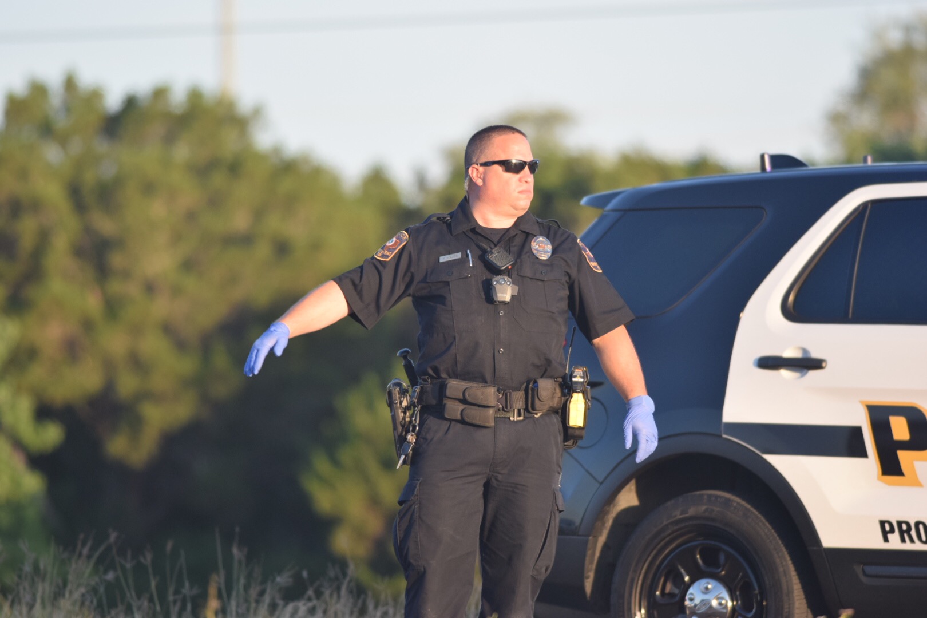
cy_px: 309
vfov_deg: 3.1
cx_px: 464
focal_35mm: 450
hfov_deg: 4.6
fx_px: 11587
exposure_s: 1/1000
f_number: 4
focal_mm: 300
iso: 560
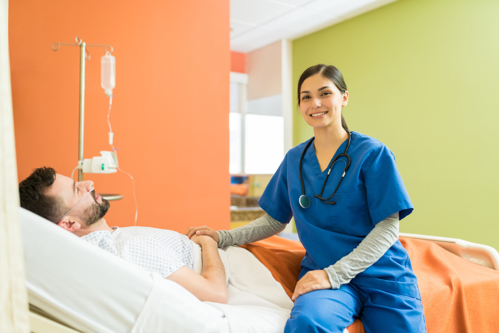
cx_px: 250
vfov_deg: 37.9
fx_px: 485
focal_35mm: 35
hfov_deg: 54.4
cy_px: 166
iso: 100
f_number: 1.8
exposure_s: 1/160
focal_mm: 35
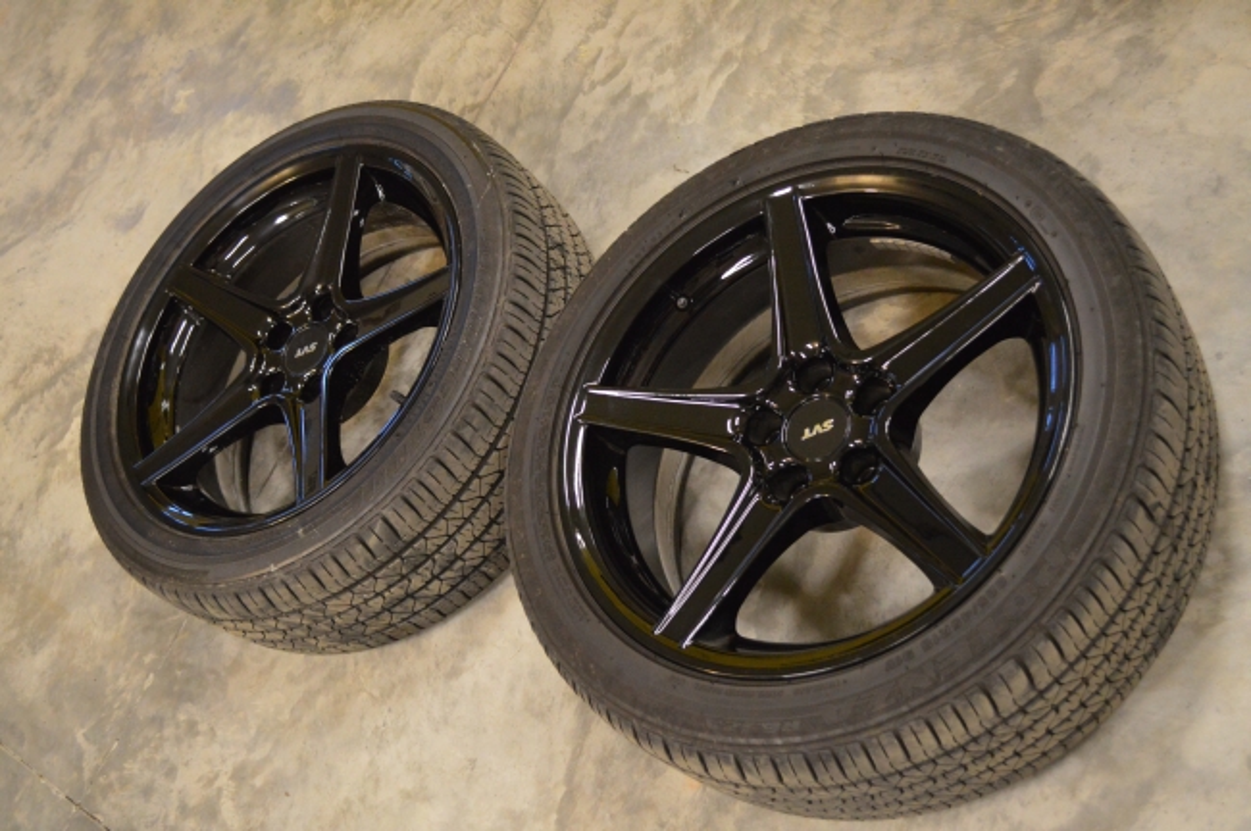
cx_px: 626
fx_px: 1562
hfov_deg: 43.6
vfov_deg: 29.8
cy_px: 416
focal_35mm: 45
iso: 3200
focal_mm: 30
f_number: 4.5
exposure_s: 1/30
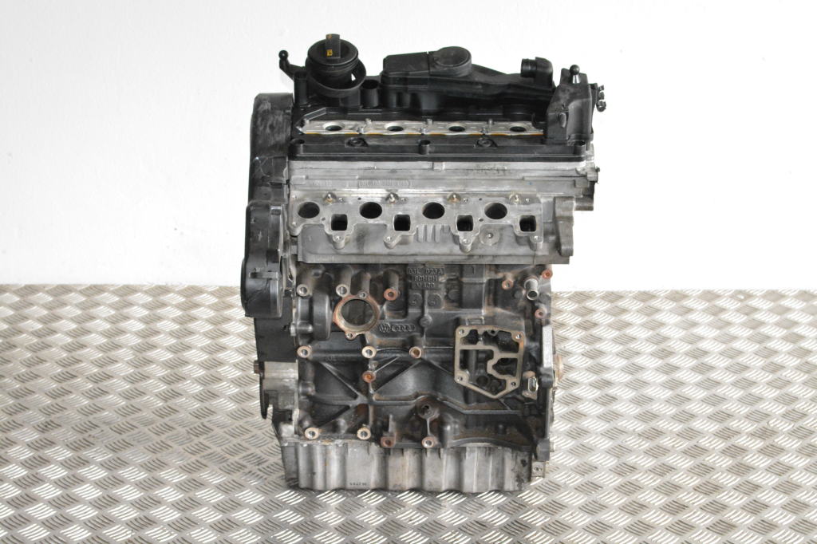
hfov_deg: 24.6
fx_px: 1872
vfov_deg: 16.5
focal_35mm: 82
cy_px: 272
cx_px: 408
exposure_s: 1/100
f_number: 8
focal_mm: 55
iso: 6400
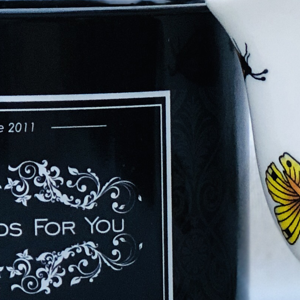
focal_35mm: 253
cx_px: 363
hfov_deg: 6.9
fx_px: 2481
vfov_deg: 6.9
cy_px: 244
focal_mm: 6.6
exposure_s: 1/30
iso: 200
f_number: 2.8
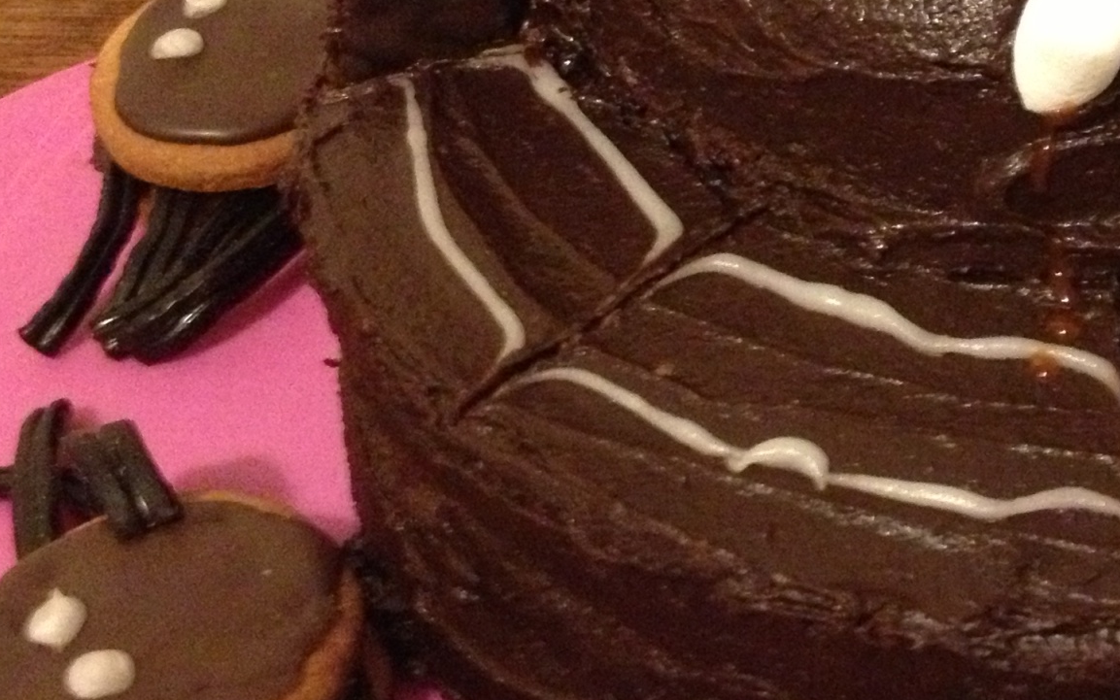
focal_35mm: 84
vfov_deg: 15.5
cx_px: 1073
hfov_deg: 23.8
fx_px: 2564
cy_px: 246
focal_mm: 4.28
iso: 800
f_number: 2.4
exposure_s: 1/15
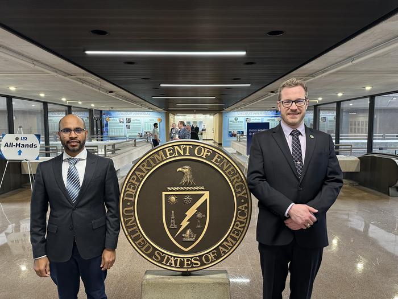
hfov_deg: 71.6
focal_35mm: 24
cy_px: 150
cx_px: 199
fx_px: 276
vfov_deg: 56.8
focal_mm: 6.86
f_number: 1.78
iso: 250
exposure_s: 1/60
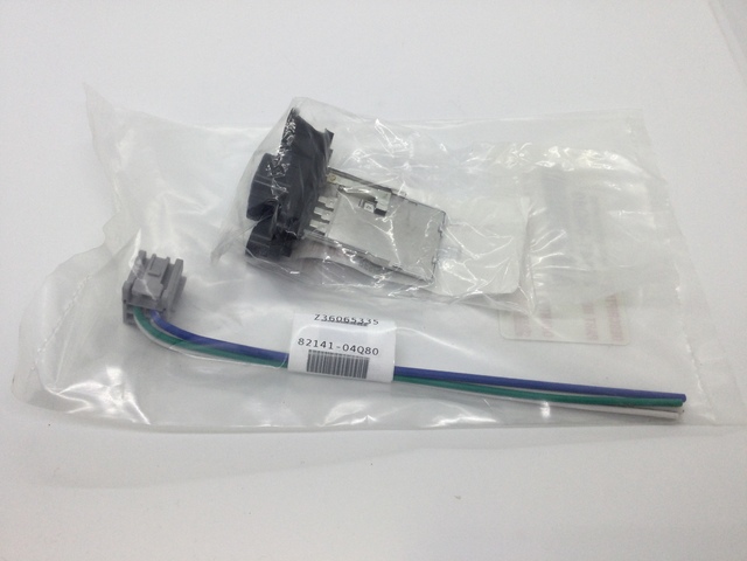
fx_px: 669
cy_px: 280
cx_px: 374
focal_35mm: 31
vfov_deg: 45.4
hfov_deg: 58.4
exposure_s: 1/120
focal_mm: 3.3
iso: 40
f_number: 2.4
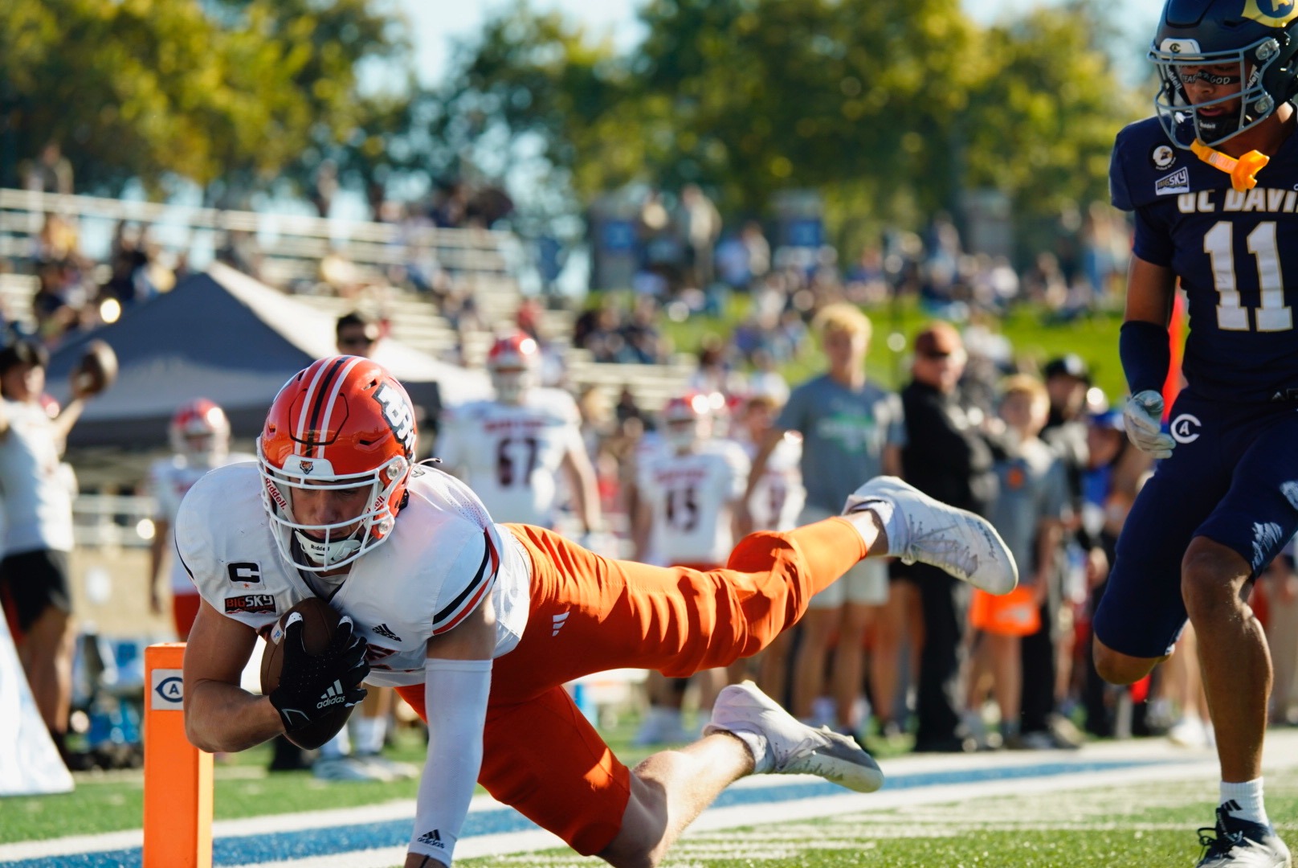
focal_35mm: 210
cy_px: 434
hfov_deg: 9.8
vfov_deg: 6.6
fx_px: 7573
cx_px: 649
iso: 640
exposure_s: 1/1250
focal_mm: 209.9
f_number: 5.6
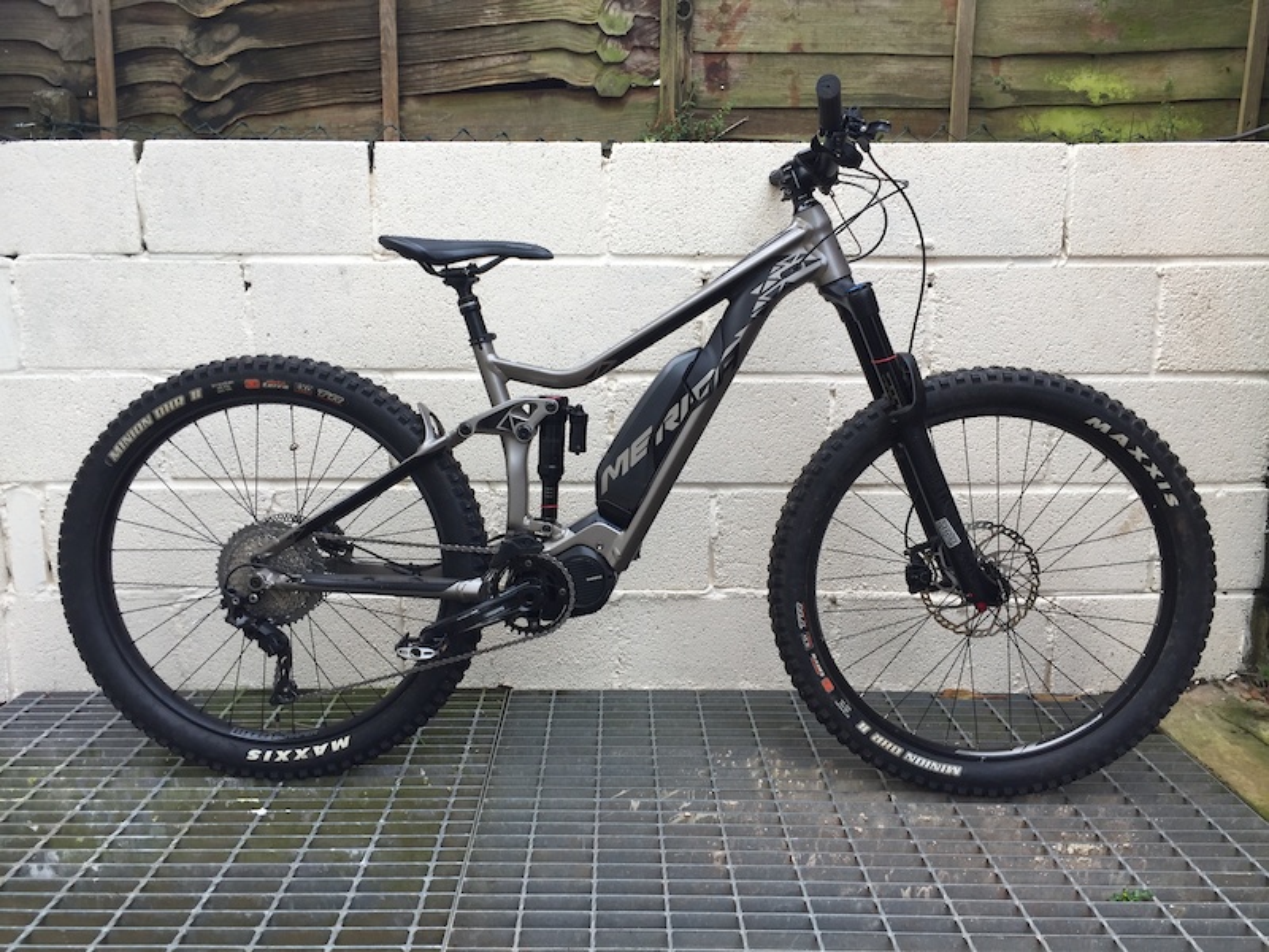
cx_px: 634
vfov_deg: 48.2
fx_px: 1063
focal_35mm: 29
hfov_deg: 61.7
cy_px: 476
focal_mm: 4.15
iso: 32
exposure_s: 1/104
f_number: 2.2
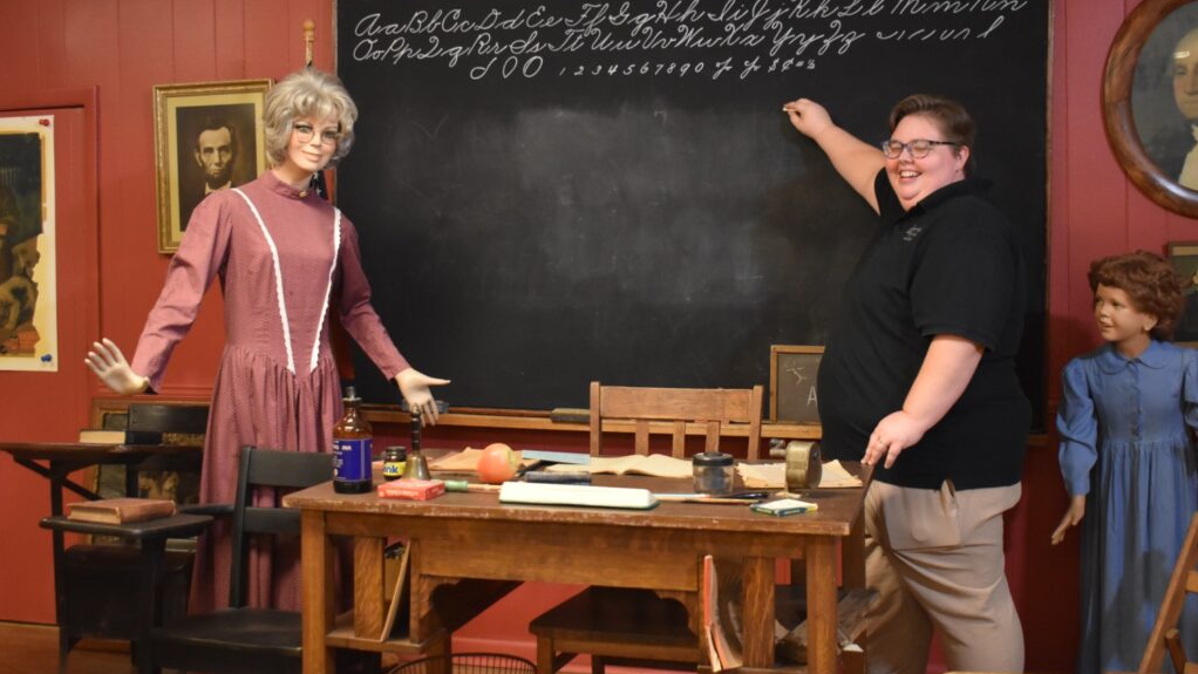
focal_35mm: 43
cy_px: 308
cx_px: 599
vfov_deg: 28.0
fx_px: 1351
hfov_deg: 47.8
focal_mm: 27
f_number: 4
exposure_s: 1/60
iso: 2500
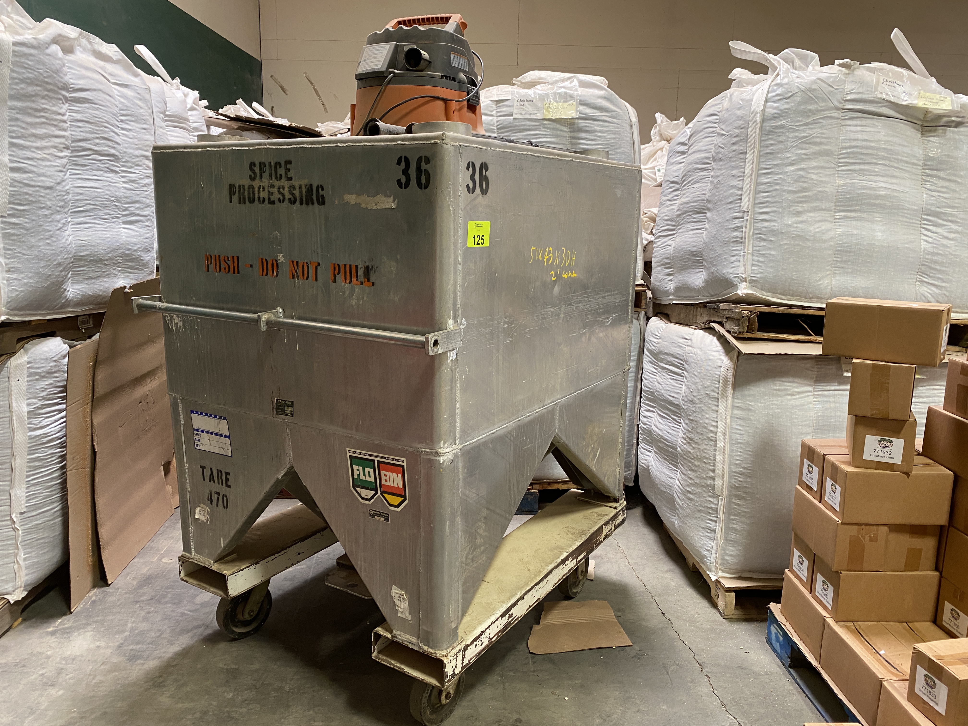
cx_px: 484
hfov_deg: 67.3
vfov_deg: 53.1
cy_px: 363
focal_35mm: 26
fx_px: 727
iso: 200
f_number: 1.8
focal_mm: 4.25
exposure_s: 1/60
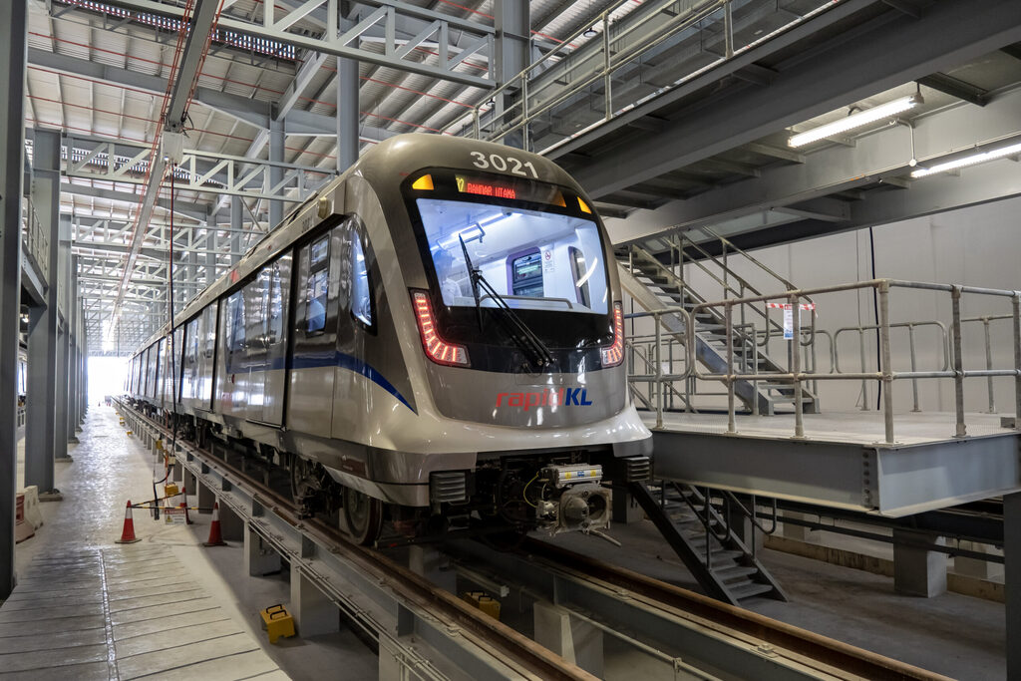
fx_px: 681
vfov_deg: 53.1
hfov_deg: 73.7
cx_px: 510
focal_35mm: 24
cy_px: 340
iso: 1600
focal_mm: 16
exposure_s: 1/160
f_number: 2.8
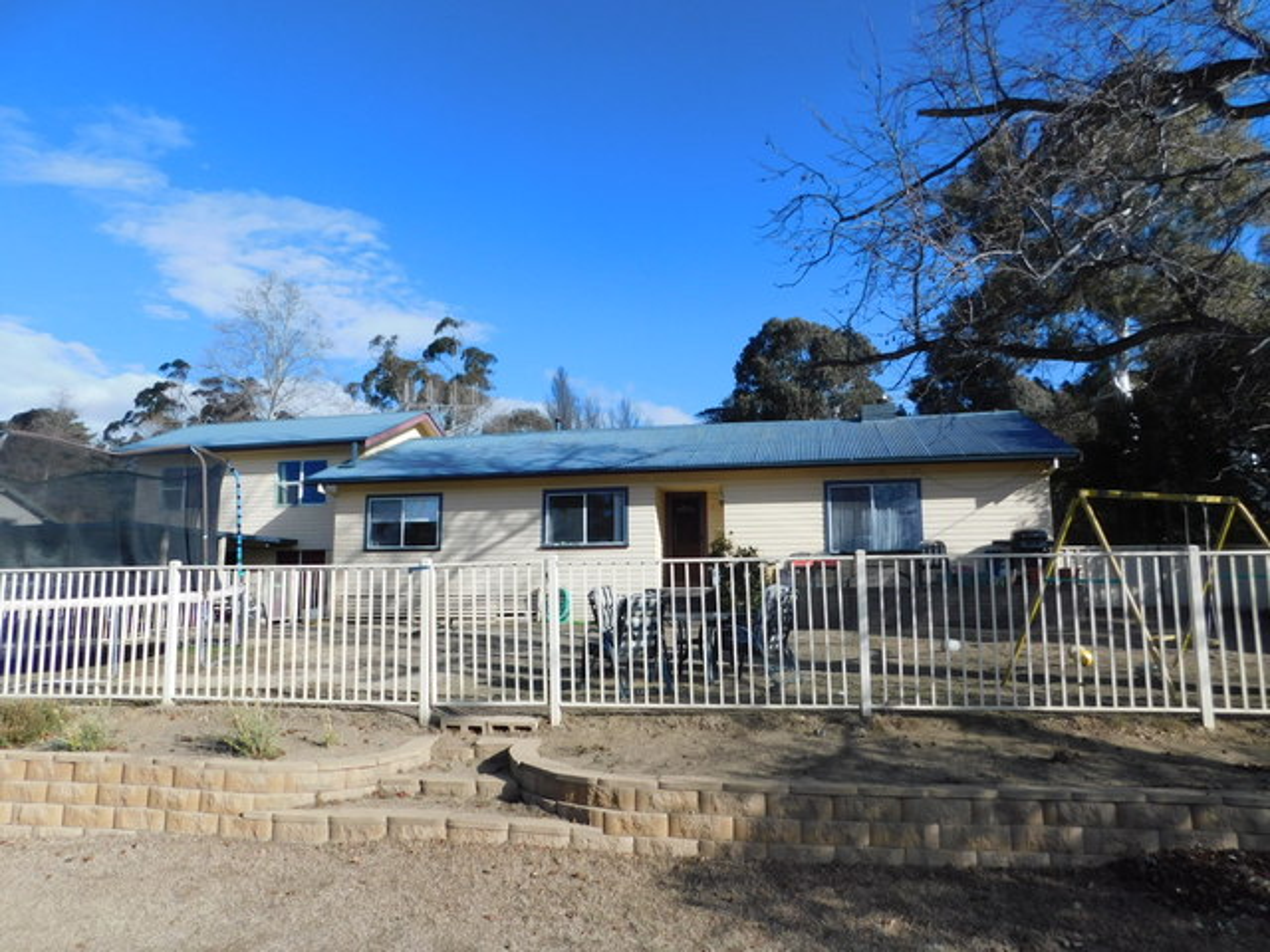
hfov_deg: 73.9
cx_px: 635
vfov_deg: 58.9
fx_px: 844
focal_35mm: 23
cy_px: 476
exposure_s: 1/500
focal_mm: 4
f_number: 6
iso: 125
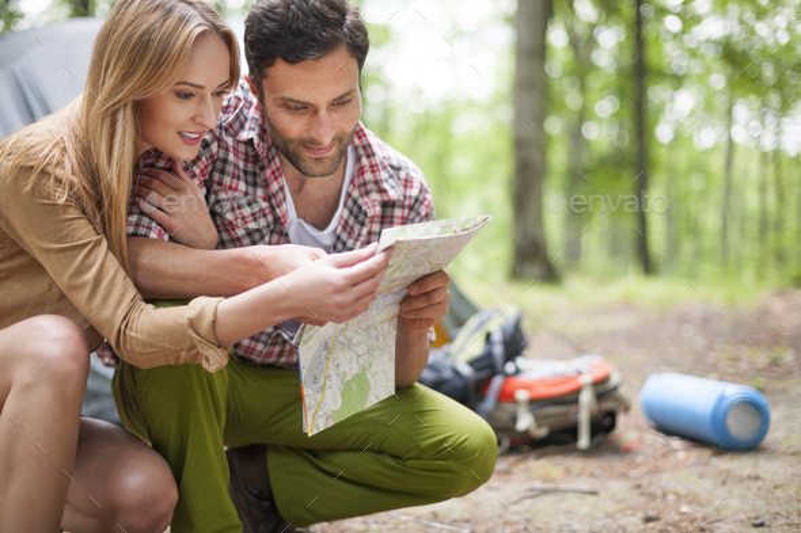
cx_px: 400
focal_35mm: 50
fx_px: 1112
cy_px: 266
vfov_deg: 27.0
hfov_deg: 39.6
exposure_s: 1/320
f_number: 2
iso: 125
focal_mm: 50
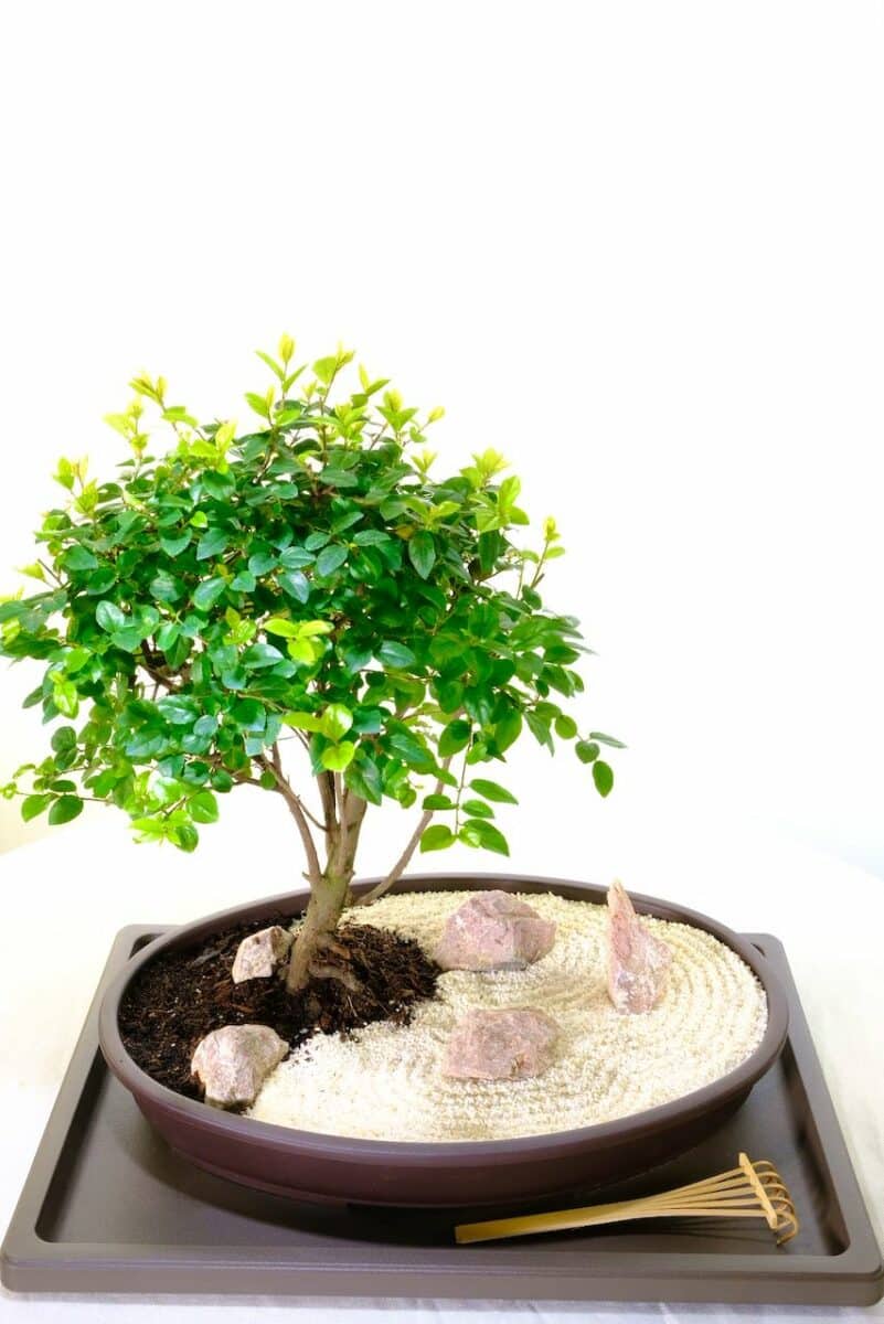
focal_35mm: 42
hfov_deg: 31.9
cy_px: 662
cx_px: 442
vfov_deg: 46.4
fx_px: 1546
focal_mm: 27.7
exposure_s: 1/15
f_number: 11
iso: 1000
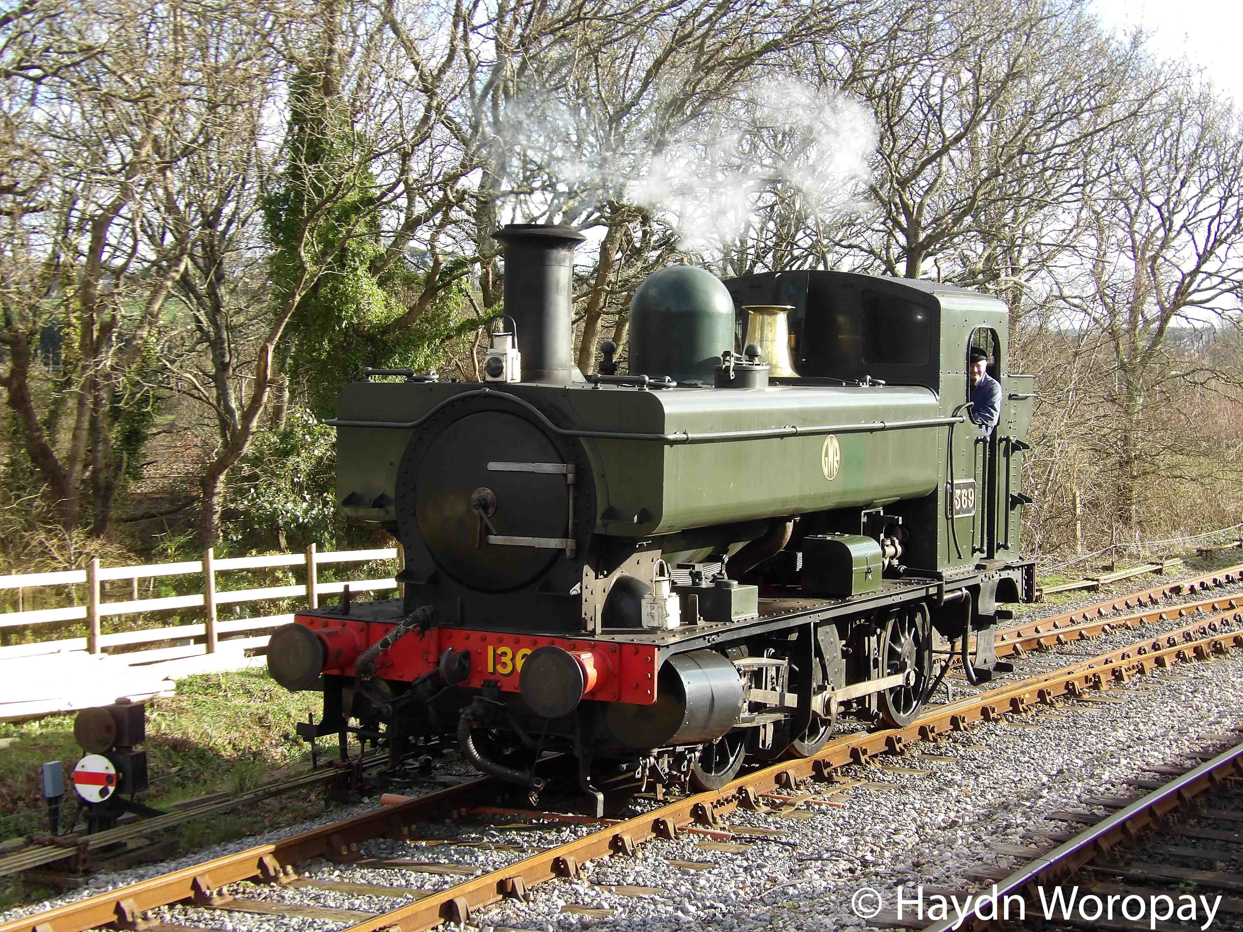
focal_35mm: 62
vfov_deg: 23.7
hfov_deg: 31.2
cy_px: 466
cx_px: 622
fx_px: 2226
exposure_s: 1/235
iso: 100
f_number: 4
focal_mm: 11.1
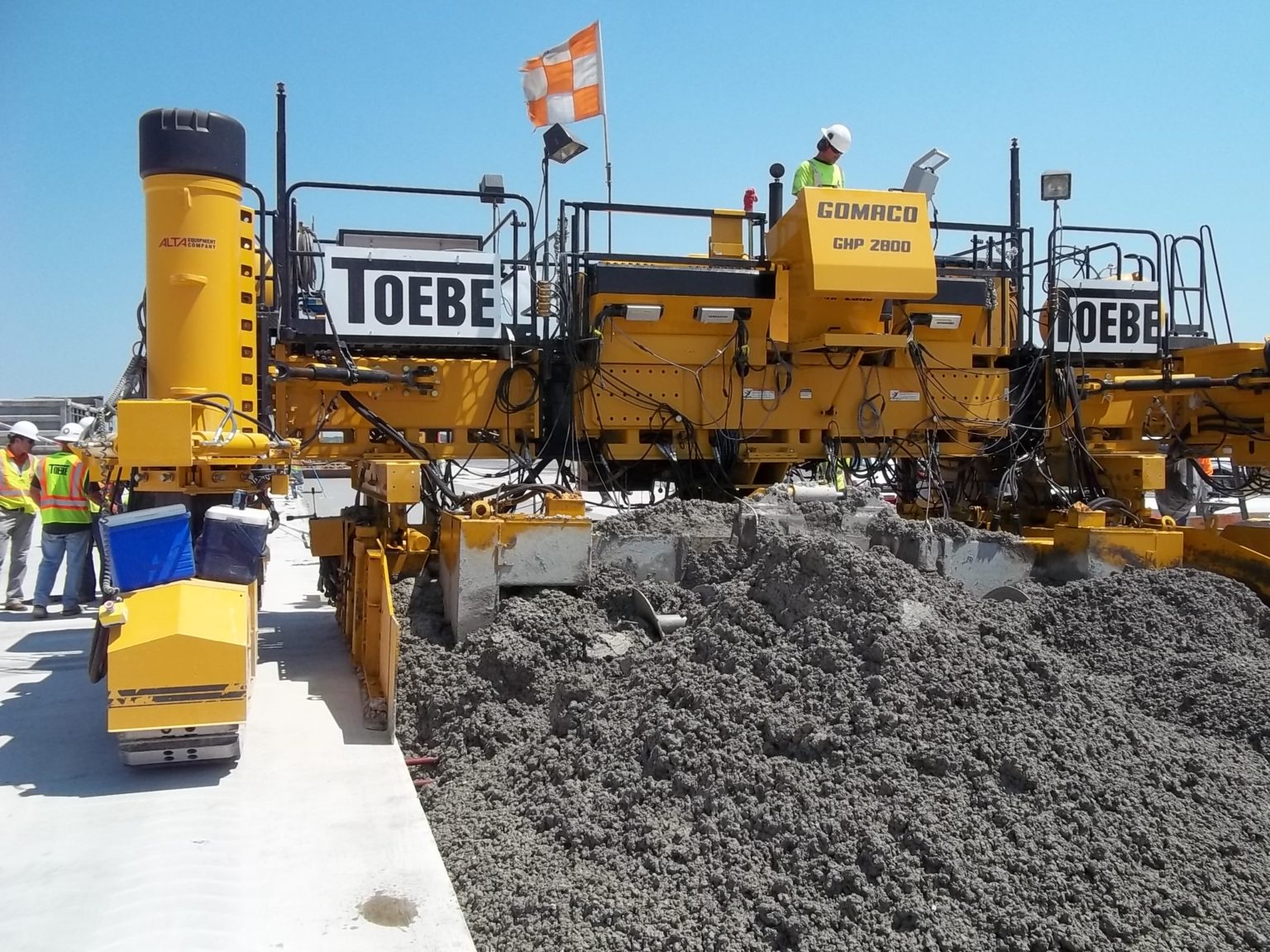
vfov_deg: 44.2
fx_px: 1174
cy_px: 476
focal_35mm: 32
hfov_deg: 56.8
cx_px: 635
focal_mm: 5.7
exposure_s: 1/500
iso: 80
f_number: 5.5
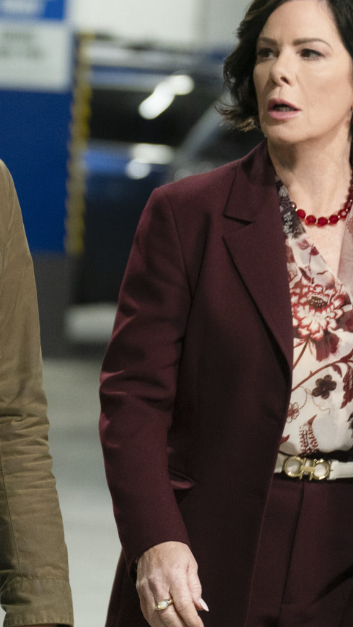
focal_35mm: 194
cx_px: 100
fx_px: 3229
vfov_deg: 11.1
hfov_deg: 6.3
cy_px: 272
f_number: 2.8
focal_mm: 93
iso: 3200
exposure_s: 1/250
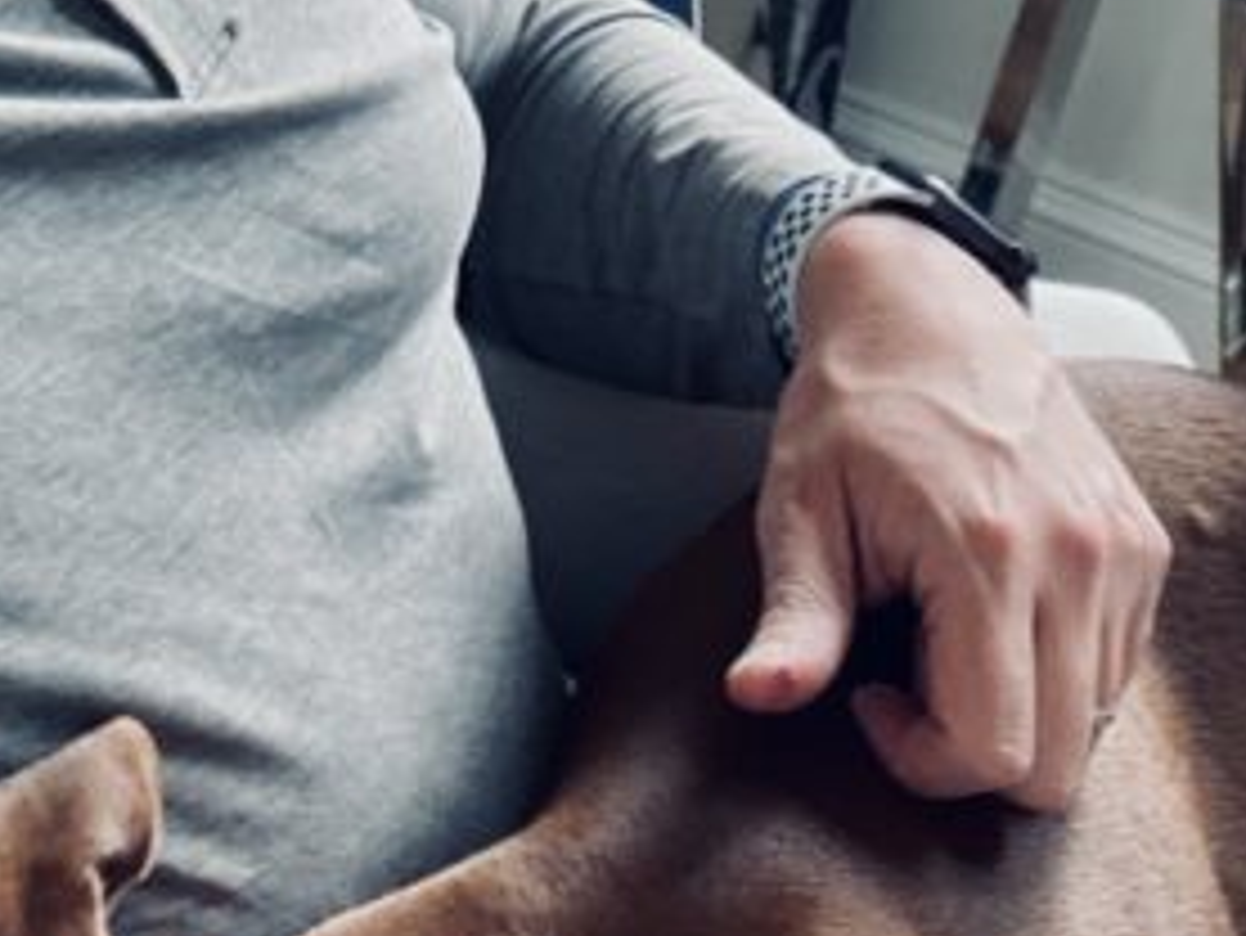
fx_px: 3061
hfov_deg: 23.0
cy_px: -292
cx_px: 562
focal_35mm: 85
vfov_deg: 16.4
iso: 160
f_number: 2.2
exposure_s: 1/60
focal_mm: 2.71
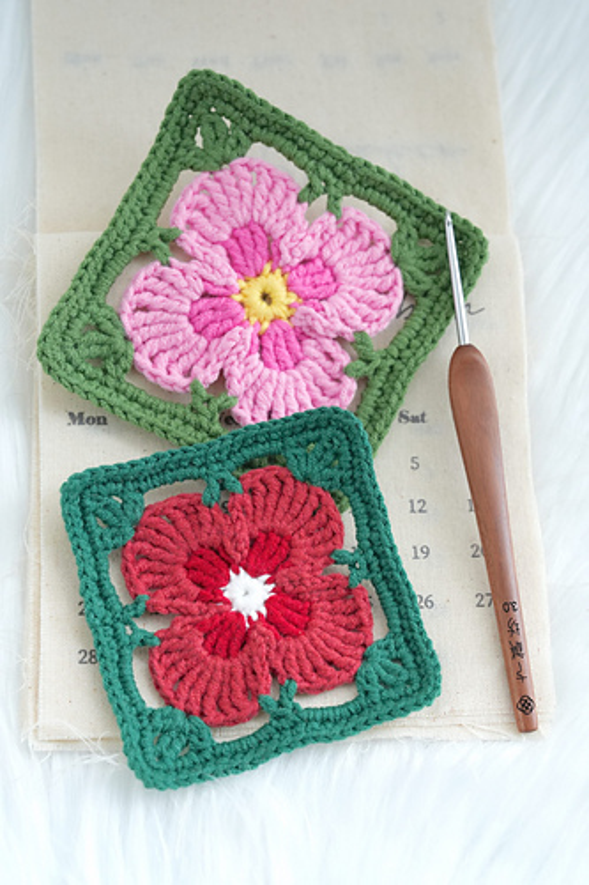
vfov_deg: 28.9
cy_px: 442
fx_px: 1719
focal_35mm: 70
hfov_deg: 19.4
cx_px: 294
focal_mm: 70
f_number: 6.3
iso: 3200
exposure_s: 1/400
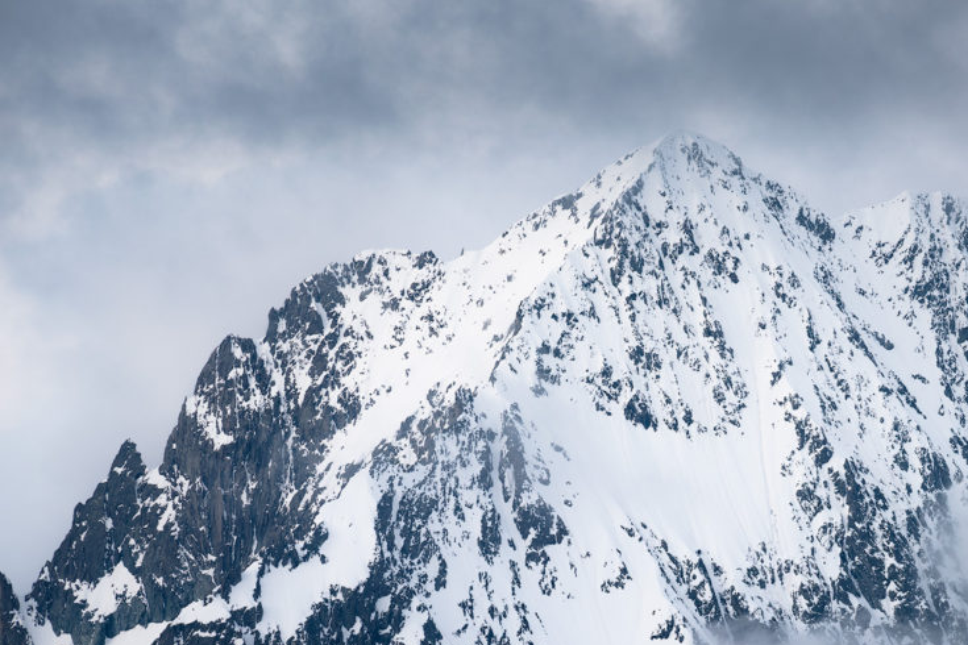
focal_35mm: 535
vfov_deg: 2.6
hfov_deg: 3.9
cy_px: 574
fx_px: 14384
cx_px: 726
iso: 64
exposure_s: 1/2
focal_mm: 300
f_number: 8
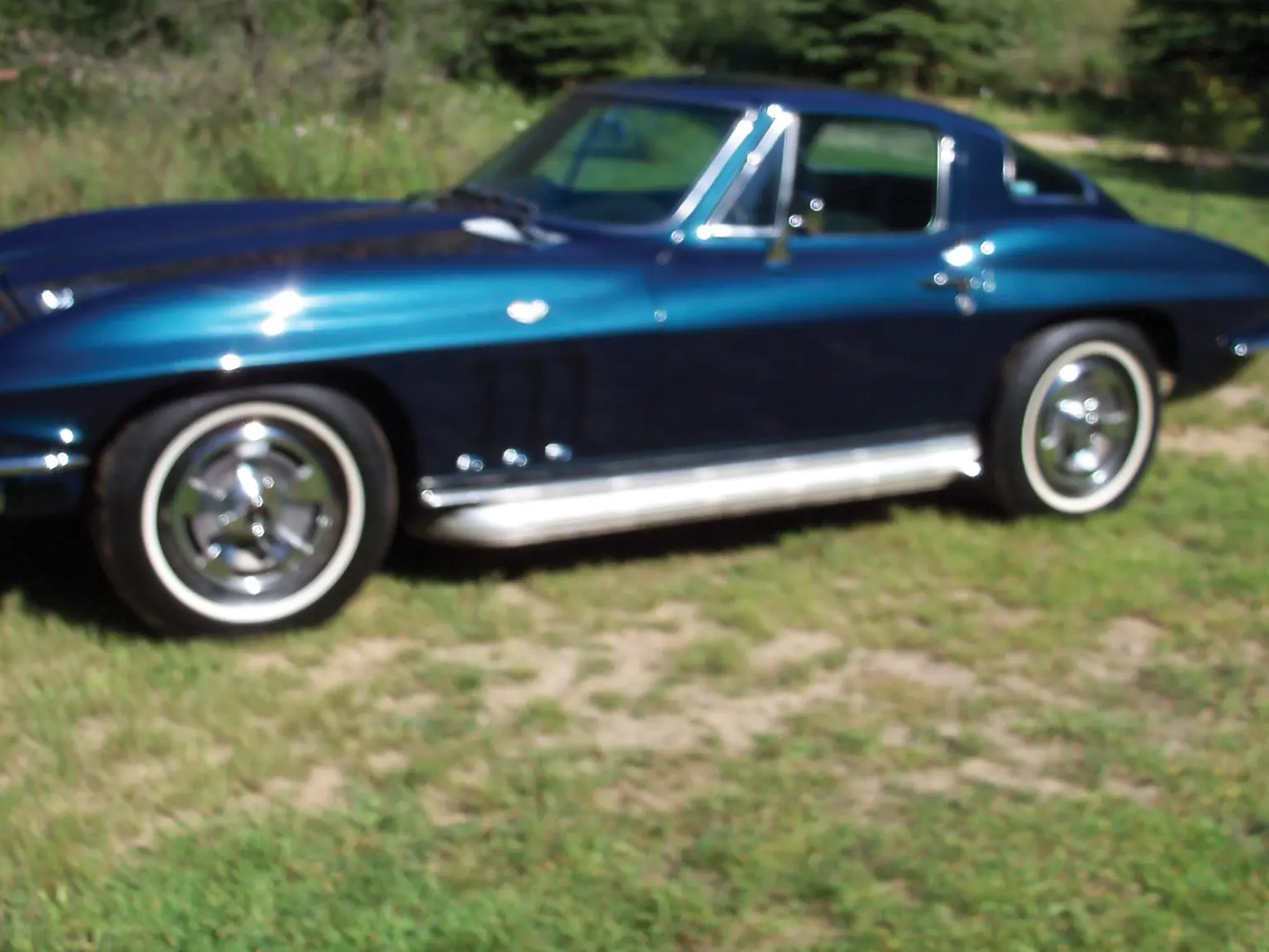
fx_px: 1613
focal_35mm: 44
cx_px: 551
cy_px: 392
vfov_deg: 32.8
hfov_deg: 42.9
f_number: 3
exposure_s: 1/640
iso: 64
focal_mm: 6.3
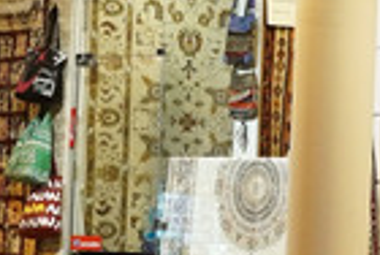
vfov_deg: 6.9
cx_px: 204
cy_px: 98
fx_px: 2116
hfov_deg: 10.3
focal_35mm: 200
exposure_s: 1/160
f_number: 2.8
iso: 1600
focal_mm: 28
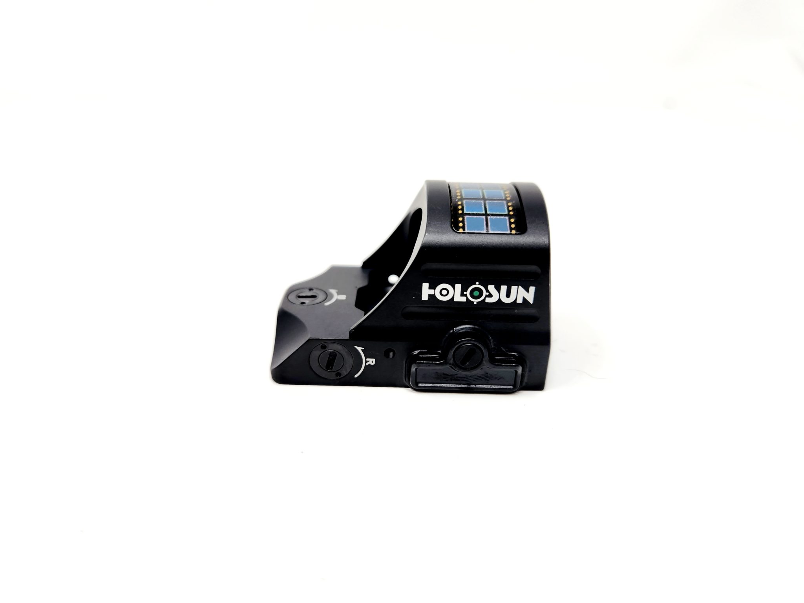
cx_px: 402
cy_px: 302
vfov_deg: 58.9
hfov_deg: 73.9
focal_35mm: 23
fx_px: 534
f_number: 1.8
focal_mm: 5.4
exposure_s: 1/182
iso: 50
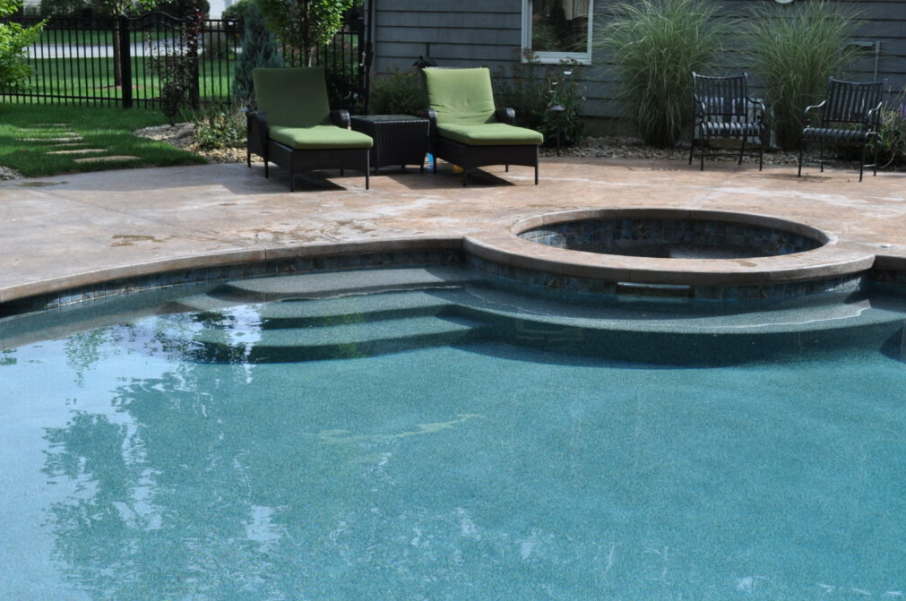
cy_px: 340
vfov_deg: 23.7
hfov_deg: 35.1
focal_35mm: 57
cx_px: 474
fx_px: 1432
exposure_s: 1/200
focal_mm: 32
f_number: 7.1
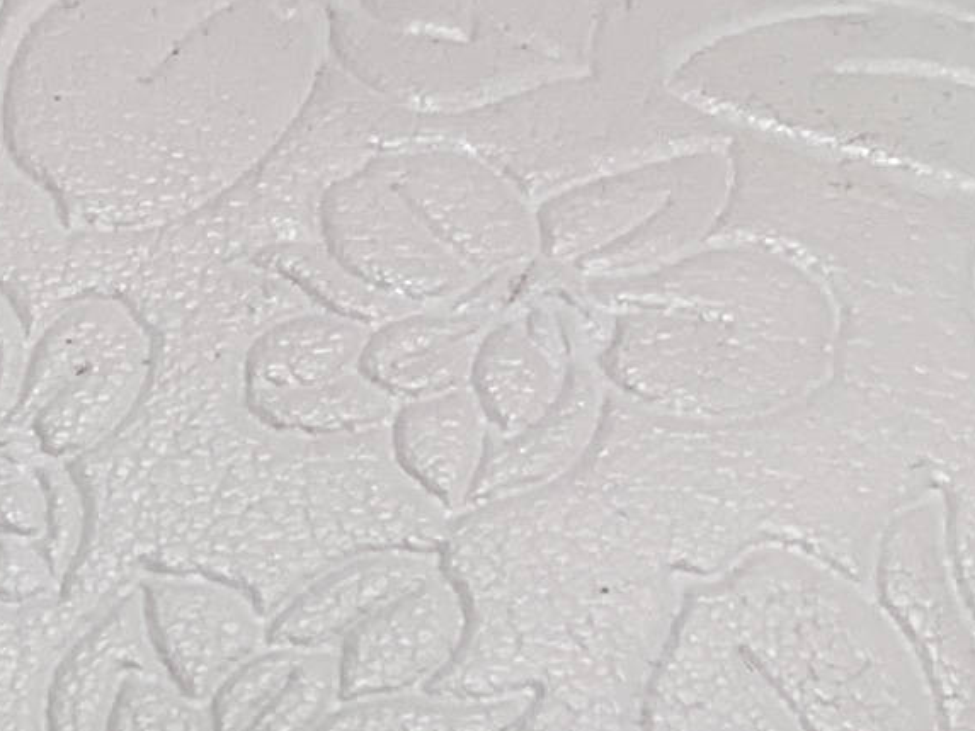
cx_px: -1004
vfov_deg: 7.9
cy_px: 1314
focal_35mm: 183
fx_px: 5155
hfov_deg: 10.0
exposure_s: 1/362
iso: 25
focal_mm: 4.25
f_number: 1.8
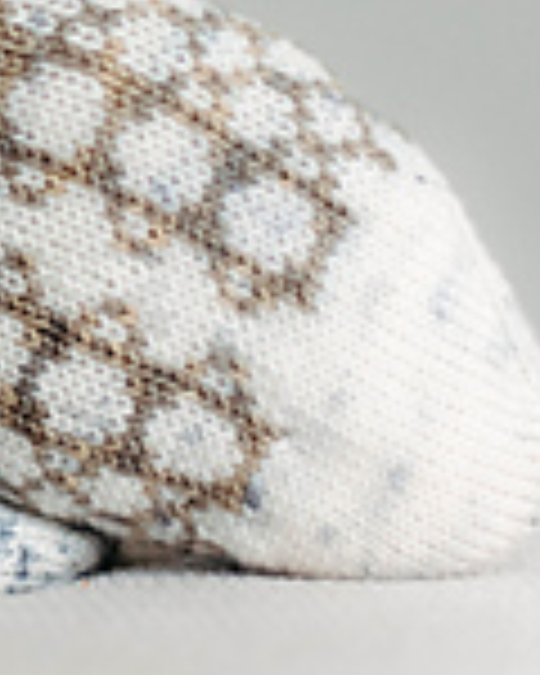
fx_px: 3995
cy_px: 83
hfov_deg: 7.5
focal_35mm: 200
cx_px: -405
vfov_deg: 9.6
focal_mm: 50
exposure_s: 1/125
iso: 500
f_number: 1.8
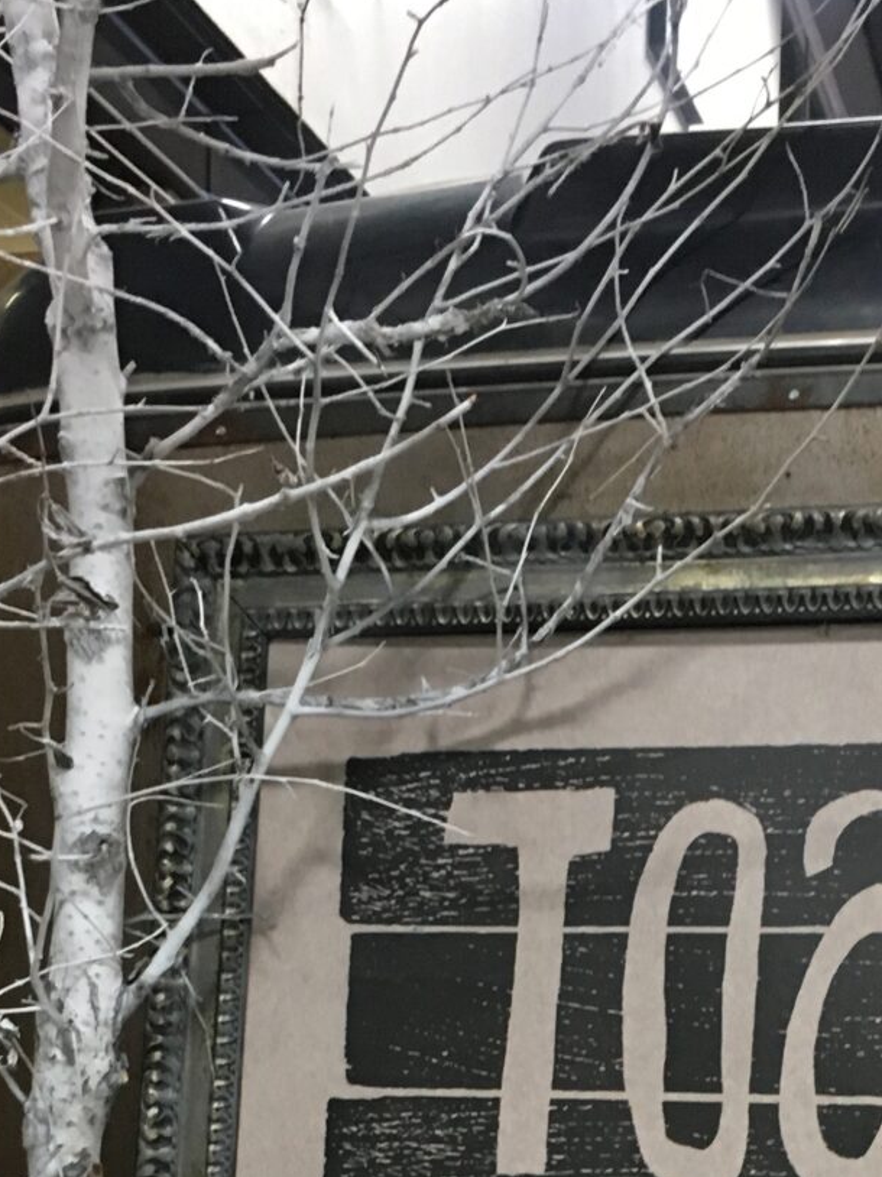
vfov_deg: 24.8
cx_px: 583
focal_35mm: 73
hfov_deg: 20.1
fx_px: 2481
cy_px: 1310
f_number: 2.2
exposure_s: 1/30
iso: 125
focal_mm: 4.15
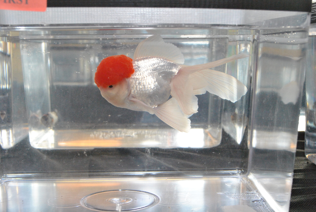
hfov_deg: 46.3
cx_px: 158
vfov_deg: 32.0
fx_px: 369
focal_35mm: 42
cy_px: 106
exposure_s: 1/100
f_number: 8
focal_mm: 28
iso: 1600
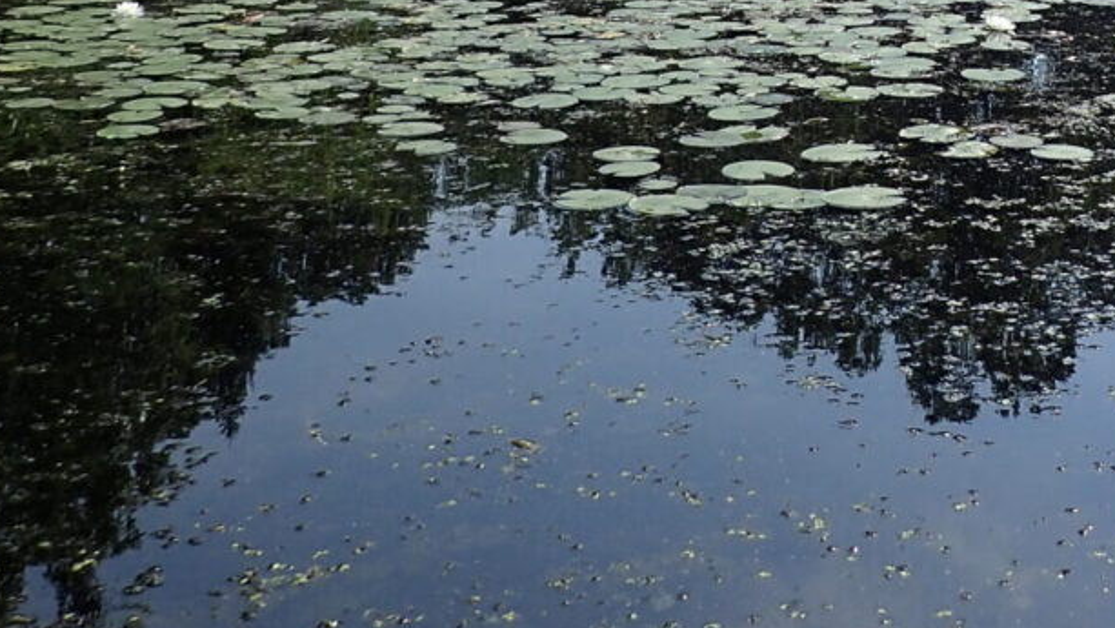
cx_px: 995
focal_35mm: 64
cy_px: -335
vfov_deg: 16.9
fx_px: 1892
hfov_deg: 31.4
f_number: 8
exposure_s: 1/200
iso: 100
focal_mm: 4.5
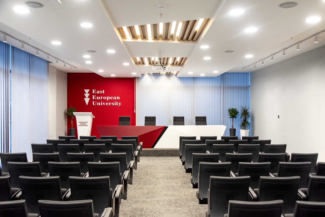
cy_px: 108
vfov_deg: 37.9
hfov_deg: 54.4
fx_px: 316
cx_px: 162
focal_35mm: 35
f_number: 5.6
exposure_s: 1/125
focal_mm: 35
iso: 1000
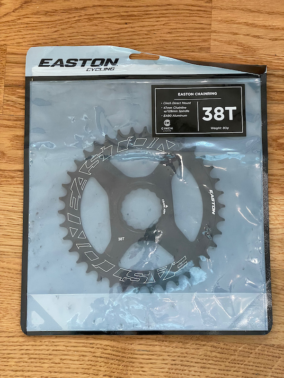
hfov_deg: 28.0
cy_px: 189
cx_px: 142
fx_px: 569
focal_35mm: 52
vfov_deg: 36.8
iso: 320
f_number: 2
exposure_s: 1/60
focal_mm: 6
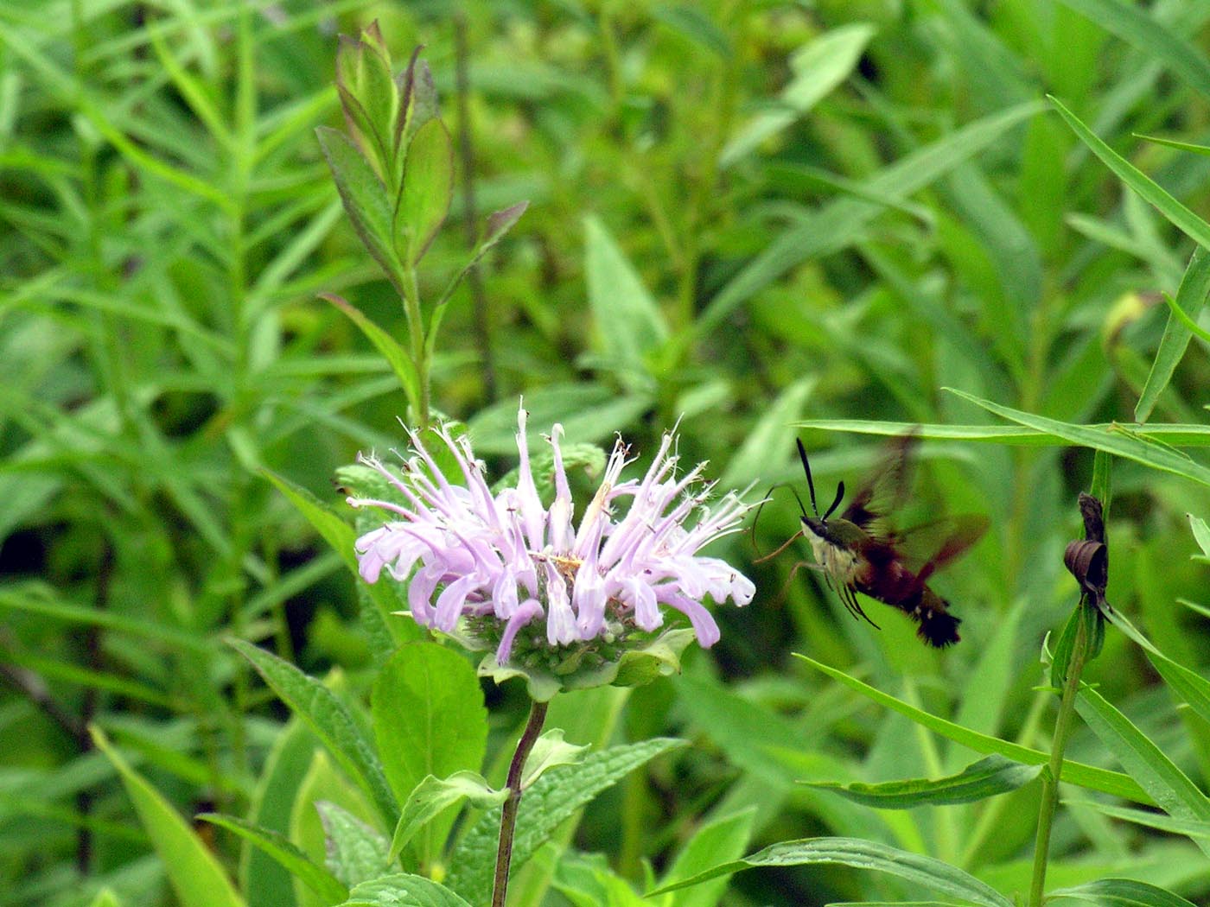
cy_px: 454
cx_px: 605
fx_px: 12234
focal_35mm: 350
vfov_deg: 4.2
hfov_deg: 5.7
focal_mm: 89
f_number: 7.4
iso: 200
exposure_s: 1/300
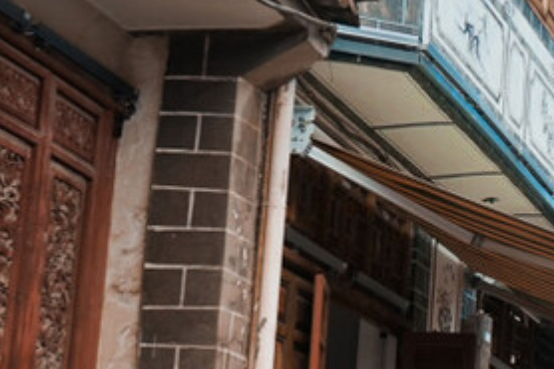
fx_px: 2122
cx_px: 959
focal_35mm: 138
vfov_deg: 9.9
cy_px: 179
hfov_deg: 13.5
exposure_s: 1/100
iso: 100
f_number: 8
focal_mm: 32
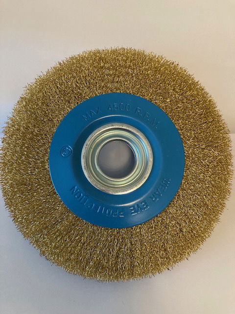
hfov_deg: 49.7
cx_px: 118
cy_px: 157
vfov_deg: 63.4
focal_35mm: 28
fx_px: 253
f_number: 1.8
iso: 160
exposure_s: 1/50
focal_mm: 3.99
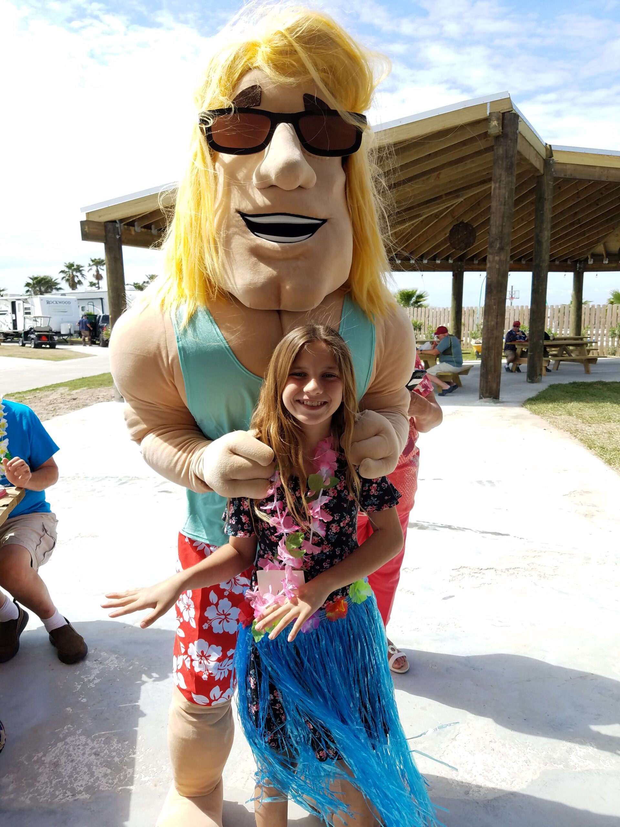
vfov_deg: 67.3
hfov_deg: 53.1
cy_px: 414
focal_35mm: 26
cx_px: 310
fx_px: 621
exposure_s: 1/1712
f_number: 1.7
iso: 50
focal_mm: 4.2
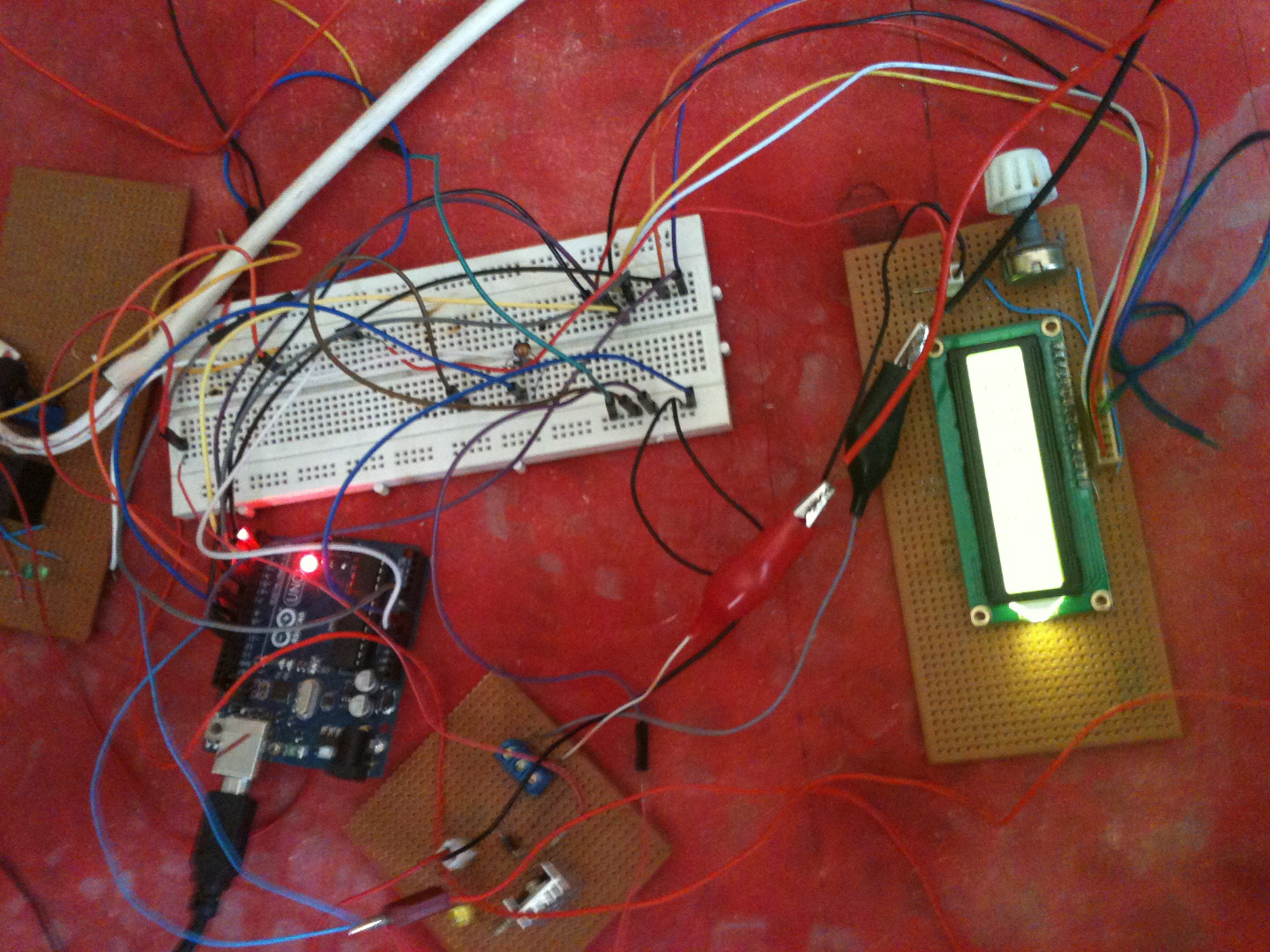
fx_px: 1284
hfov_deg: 52.6
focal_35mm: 35
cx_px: 635
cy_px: 476
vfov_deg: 40.7
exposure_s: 1/15
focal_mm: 3.85
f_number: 2.8
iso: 320
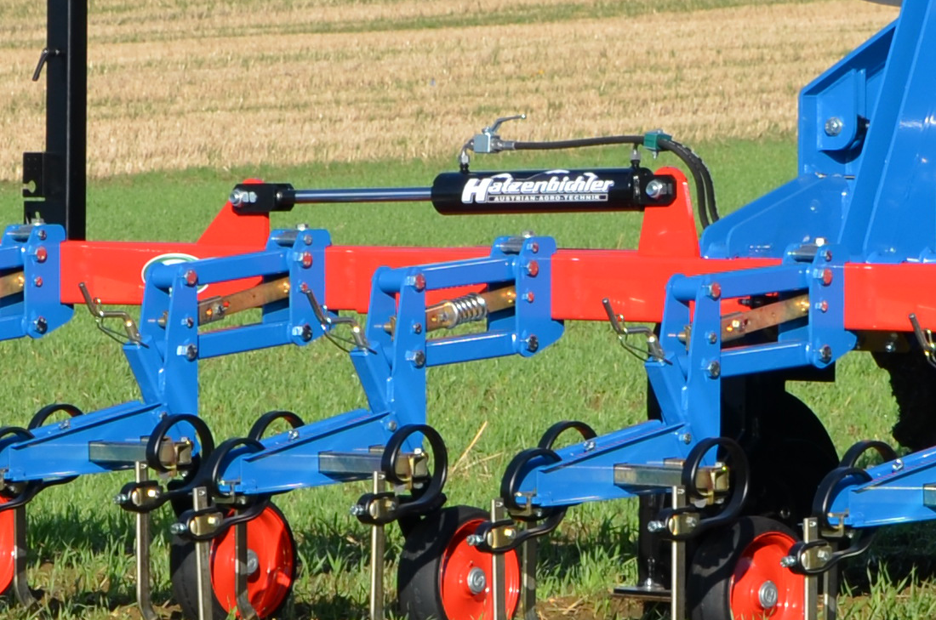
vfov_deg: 4.4
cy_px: -32
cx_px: 1144
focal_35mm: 309
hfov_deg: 6.6
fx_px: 8019
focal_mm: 46
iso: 100
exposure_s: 1/250
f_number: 8
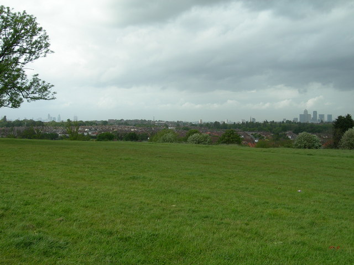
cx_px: 177
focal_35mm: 41
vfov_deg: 35.1
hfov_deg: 45.8
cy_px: 132
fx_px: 419
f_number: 4.9
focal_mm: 8.5
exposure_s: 1/250
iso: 50
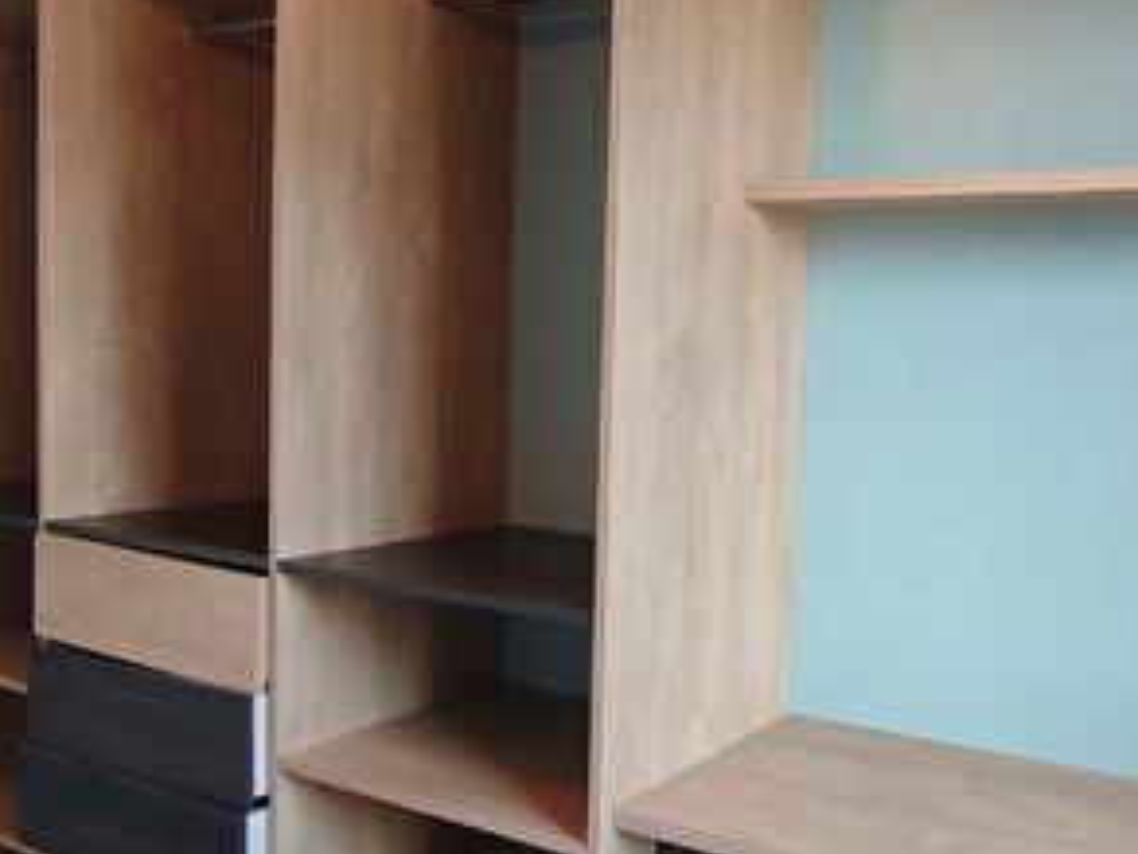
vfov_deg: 39.6
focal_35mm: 36
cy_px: 478
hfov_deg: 51.1
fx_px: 1183
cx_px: 674
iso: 125
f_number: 2.2
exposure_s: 1/33
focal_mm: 1.65
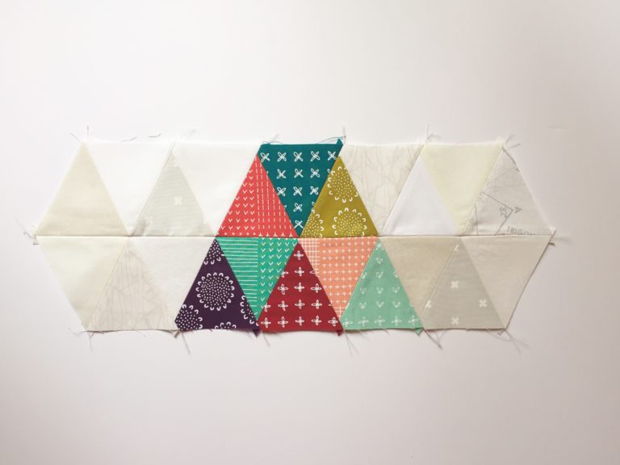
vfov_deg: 48.2
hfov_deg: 61.7
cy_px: 232
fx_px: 519
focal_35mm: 29
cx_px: 310
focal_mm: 4.15
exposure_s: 1/30
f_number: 2.2
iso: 32
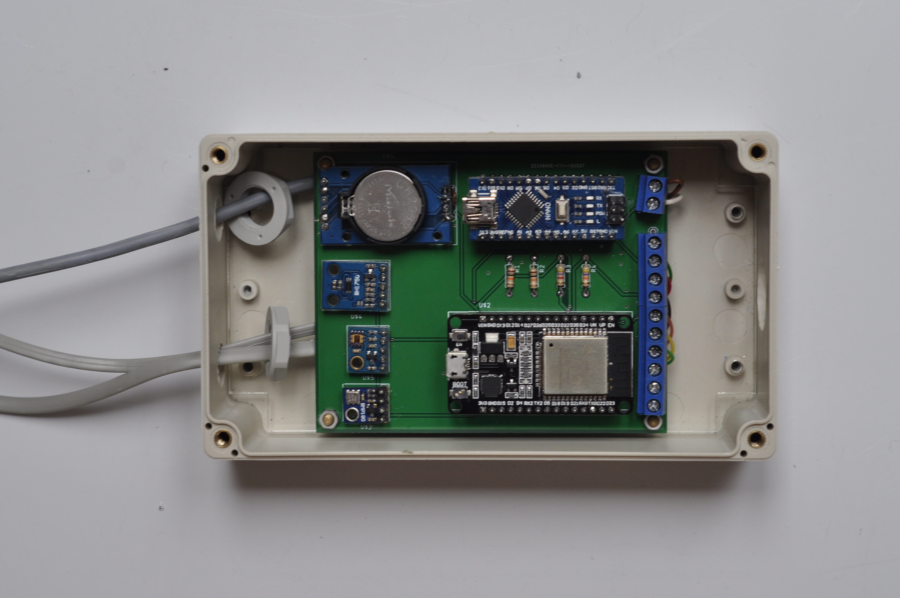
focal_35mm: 75
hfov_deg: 27.0
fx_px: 1873
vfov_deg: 18.1
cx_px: 450
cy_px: 299
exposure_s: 1/125
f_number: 5.6
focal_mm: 50
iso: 500
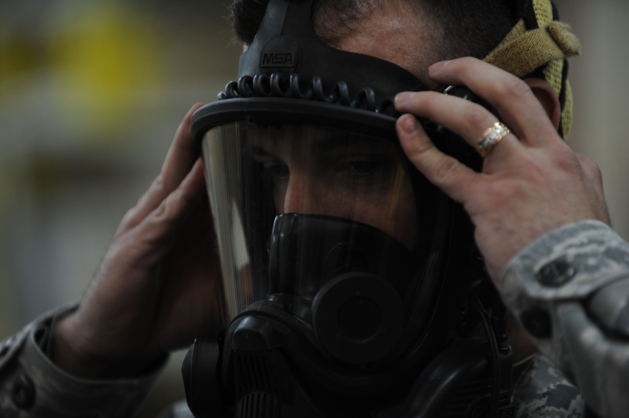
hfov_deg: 10.3
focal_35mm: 200
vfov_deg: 6.9
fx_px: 3492
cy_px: 209
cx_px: 314
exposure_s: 1/50
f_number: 3.2
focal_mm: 200
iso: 1000
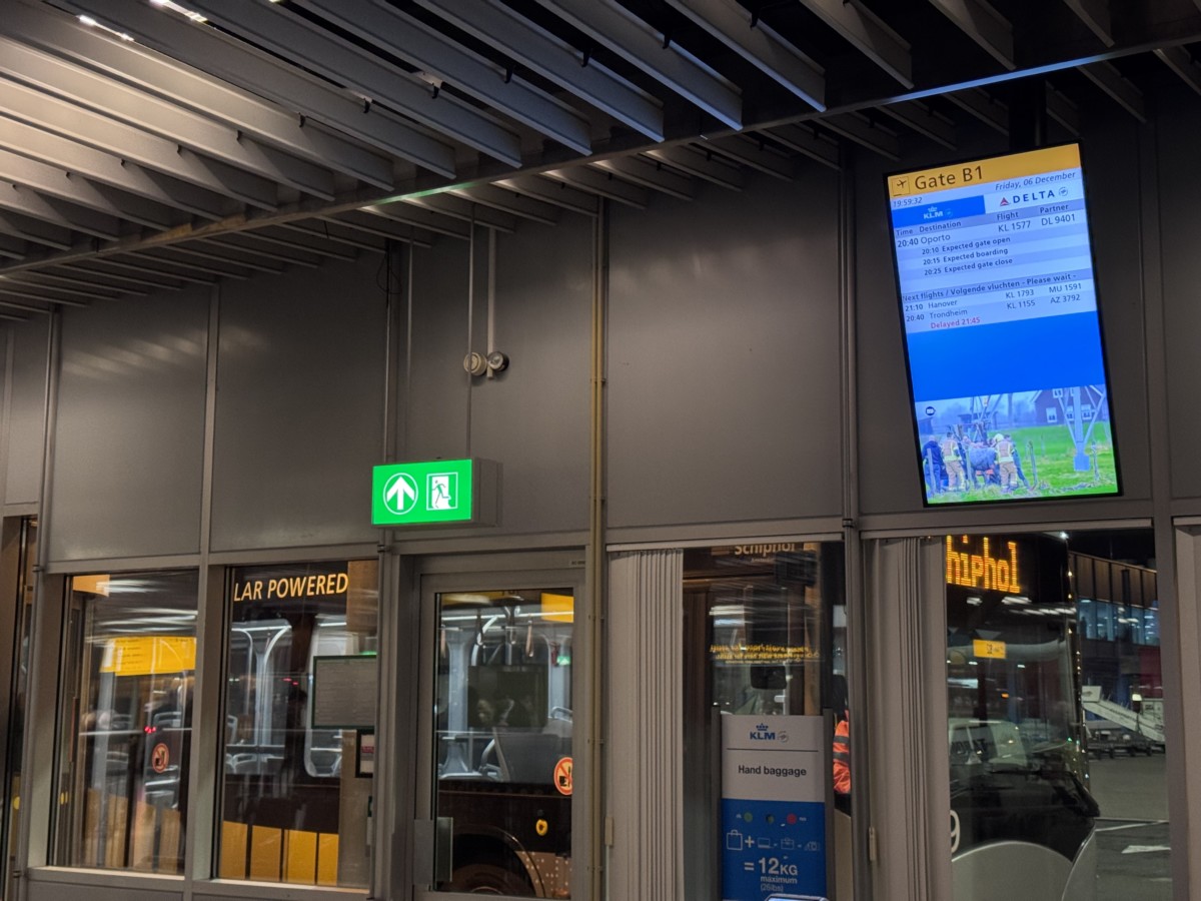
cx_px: 600
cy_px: 450
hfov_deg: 39.7
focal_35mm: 48
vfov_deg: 30.3
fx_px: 1665
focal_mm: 6.76
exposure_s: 1/50
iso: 200
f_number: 1.78
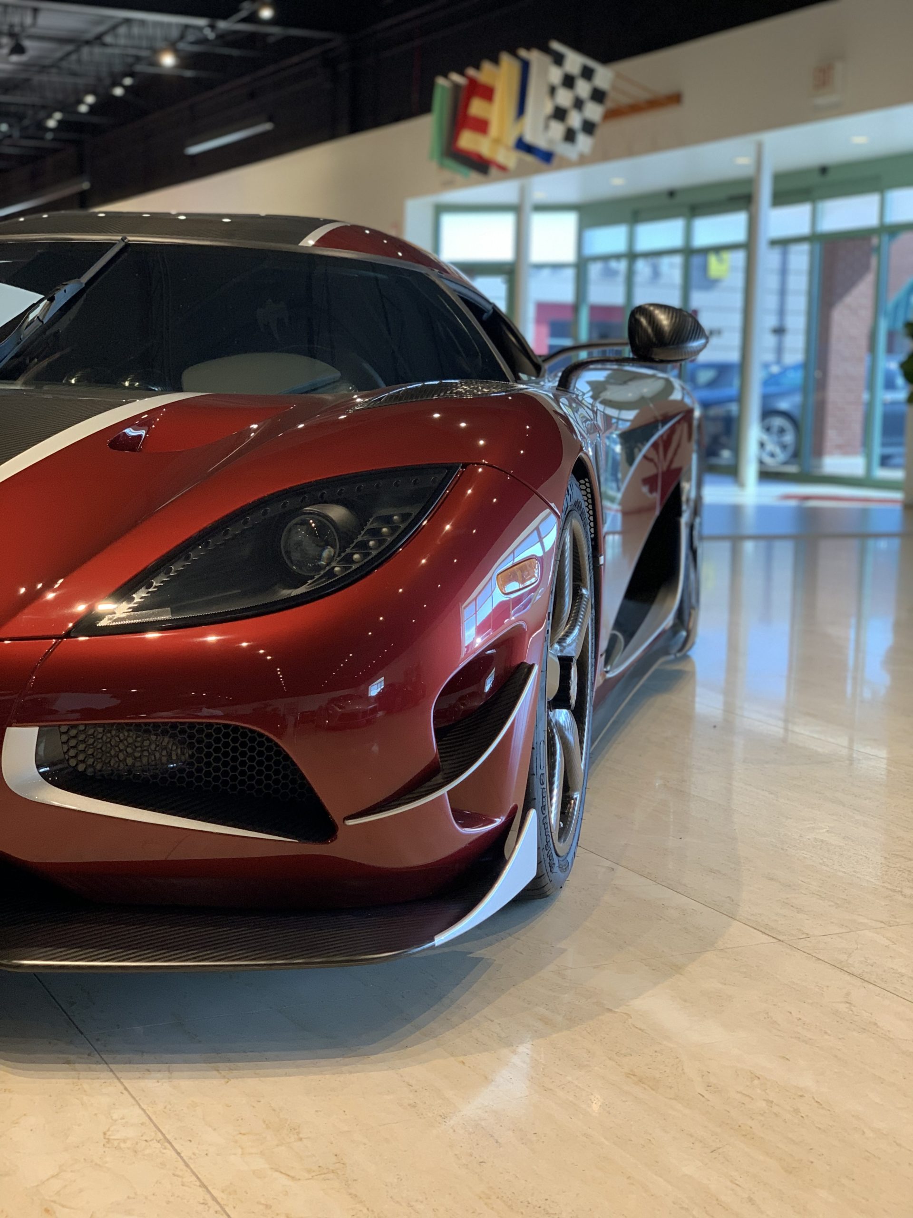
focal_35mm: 52
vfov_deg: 36.8
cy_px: 609
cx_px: 456
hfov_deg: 28.0
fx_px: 1829
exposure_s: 1/122
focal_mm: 6
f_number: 2.4
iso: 100
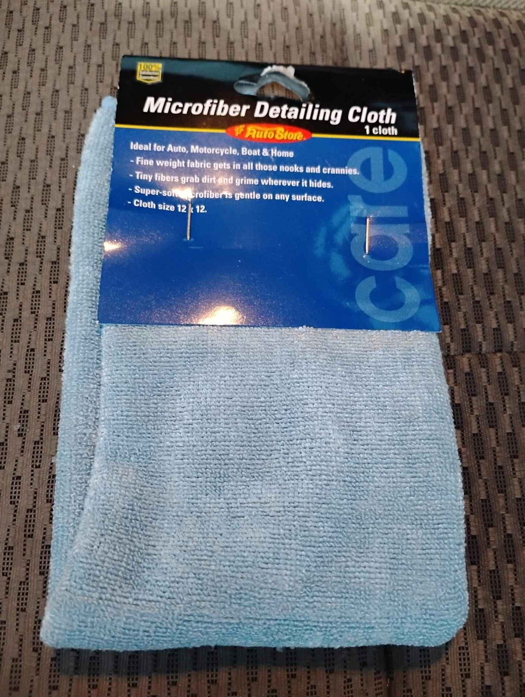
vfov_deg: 63.4
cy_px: 348
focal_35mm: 28
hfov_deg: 49.8
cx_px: 262
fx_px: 565
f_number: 1.8
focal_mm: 4.26
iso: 3553
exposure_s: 1/20
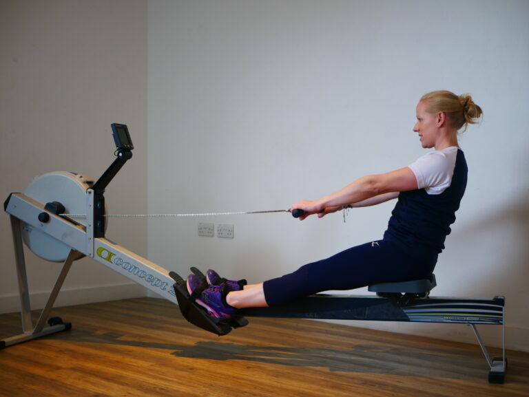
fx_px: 765
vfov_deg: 29.1
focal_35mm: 50
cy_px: 198
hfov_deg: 38.2
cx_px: 264
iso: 200
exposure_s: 1/60
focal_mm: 25
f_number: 1.7
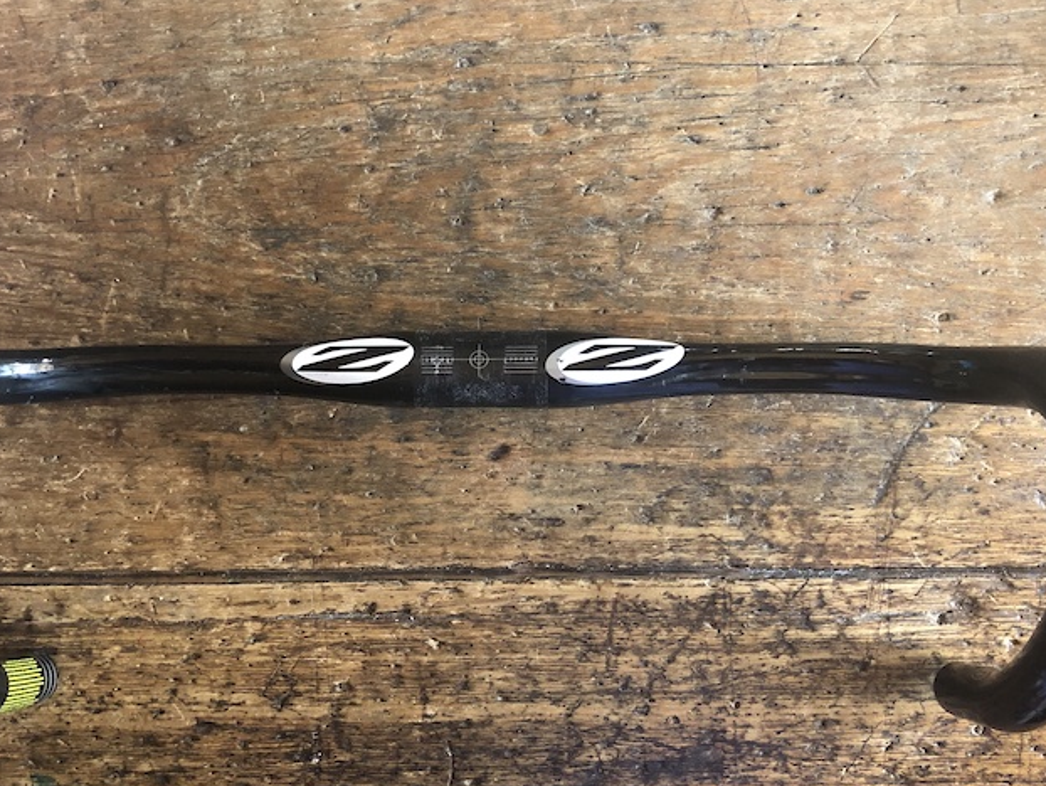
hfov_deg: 51.2
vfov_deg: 39.6
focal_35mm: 36
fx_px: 1088
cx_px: 469
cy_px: 448
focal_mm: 3.99
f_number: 1.8
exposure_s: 1/11
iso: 100
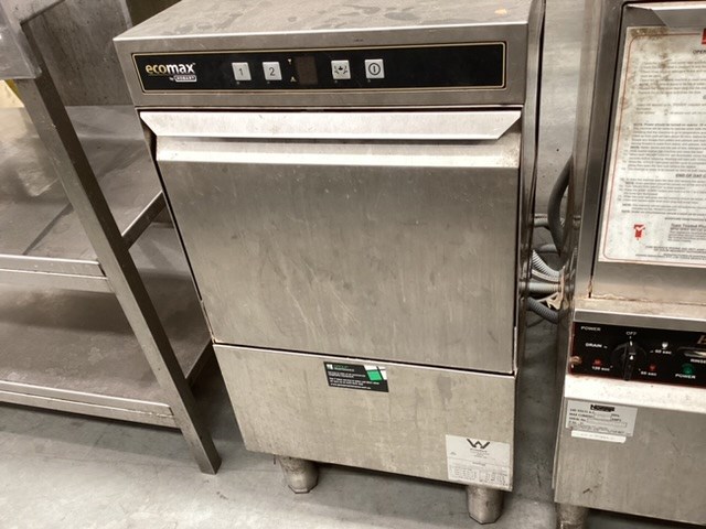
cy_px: 264
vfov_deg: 45.4
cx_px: 353
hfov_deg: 58.4
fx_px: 632
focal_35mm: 31
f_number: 2.4
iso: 160
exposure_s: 1/50
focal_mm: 3.3
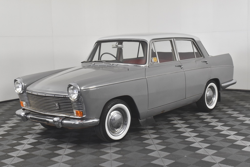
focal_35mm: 51
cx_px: 125
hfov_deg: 38.9
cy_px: 84
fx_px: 354
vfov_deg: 26.5
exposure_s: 1/320
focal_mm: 34
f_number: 9
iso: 1600
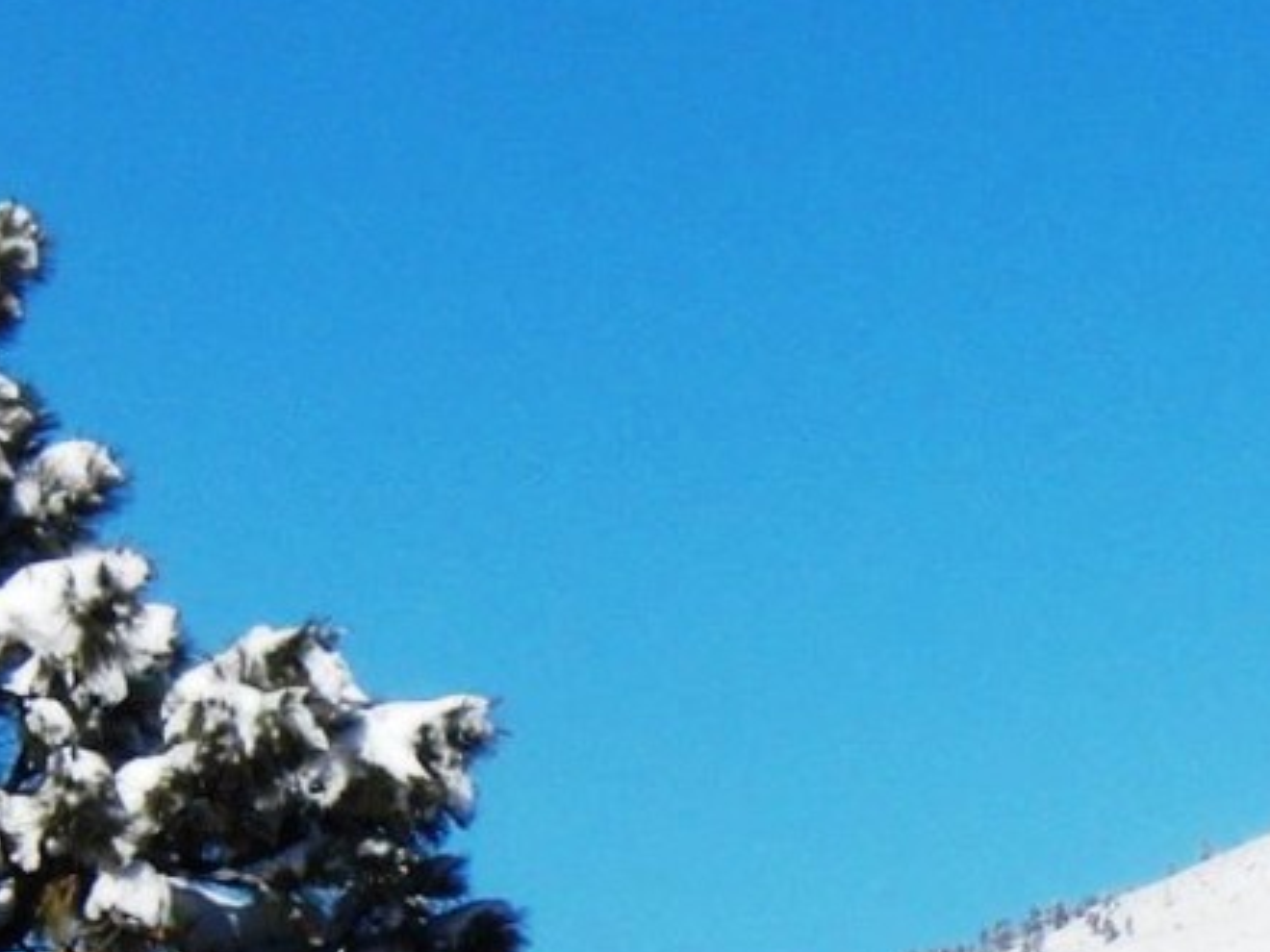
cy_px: 1134
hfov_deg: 5.3
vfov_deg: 4.0
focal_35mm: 371
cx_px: 2064
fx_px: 13611
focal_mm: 15
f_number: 14
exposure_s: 1/127
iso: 64
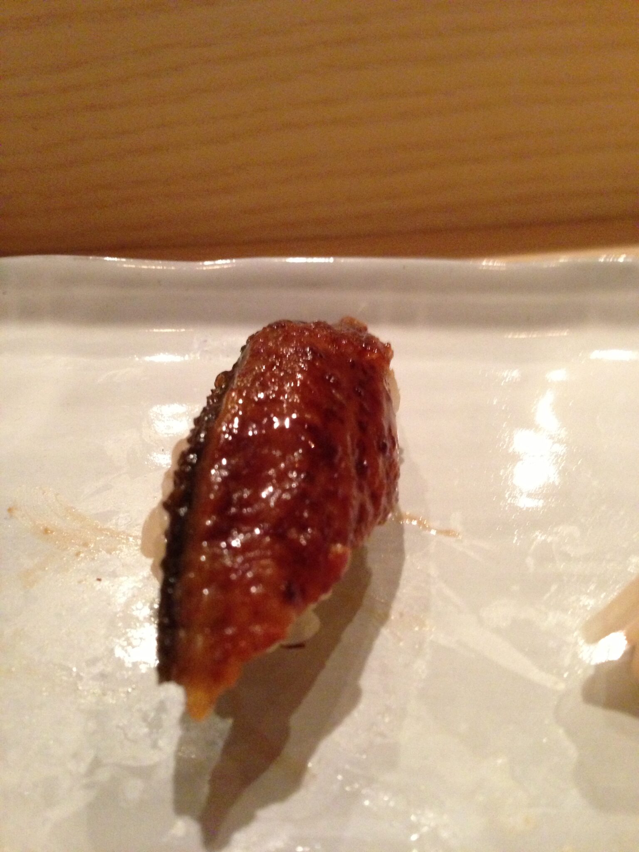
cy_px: 426
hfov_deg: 42.9
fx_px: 812
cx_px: 320
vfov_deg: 55.4
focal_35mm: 33
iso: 500
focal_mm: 4.13
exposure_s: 1/15
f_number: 2.4
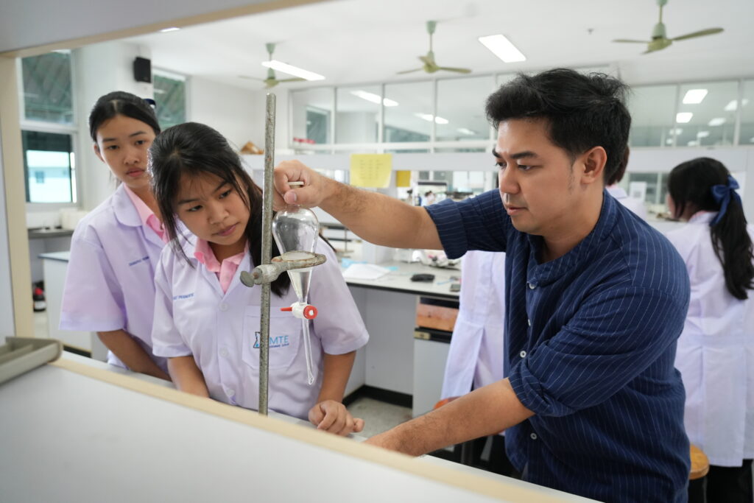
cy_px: 252
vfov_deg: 53.1
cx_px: 377
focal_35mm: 24
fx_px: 503
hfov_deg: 73.7
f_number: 4.5
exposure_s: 1/200
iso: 3200
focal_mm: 24
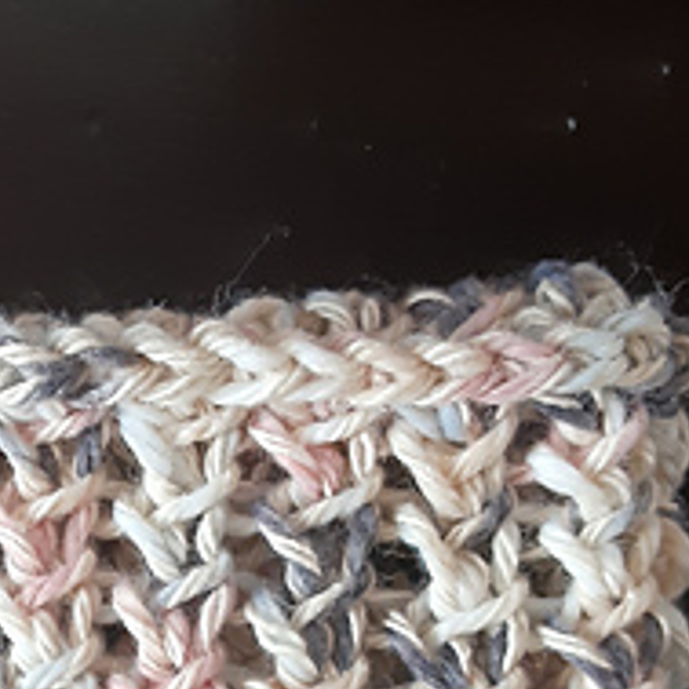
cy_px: 678
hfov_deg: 26.6
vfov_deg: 26.0
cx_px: 108
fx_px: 1419
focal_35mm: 63
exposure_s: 1/24
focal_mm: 2.91
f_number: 1.9
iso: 200
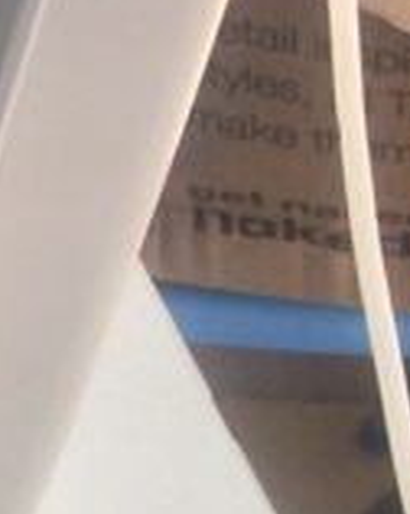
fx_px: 2796
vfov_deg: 9.5
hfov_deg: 7.4
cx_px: -791
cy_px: -667
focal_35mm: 184
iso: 32
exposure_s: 1/100
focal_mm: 4.15
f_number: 2.2
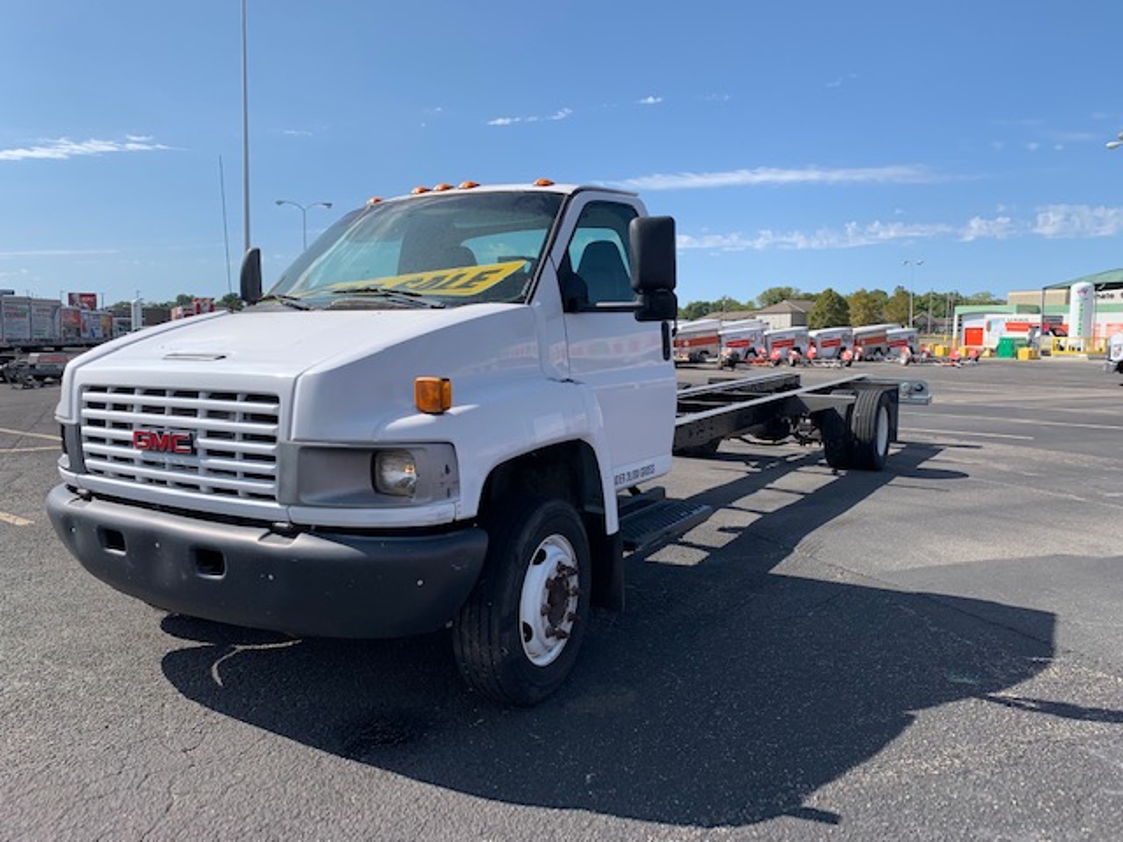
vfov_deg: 53.1
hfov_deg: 67.3
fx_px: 843
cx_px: 562
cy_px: 421
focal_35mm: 26
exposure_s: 1/2421
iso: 25
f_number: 1.8
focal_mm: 4.25
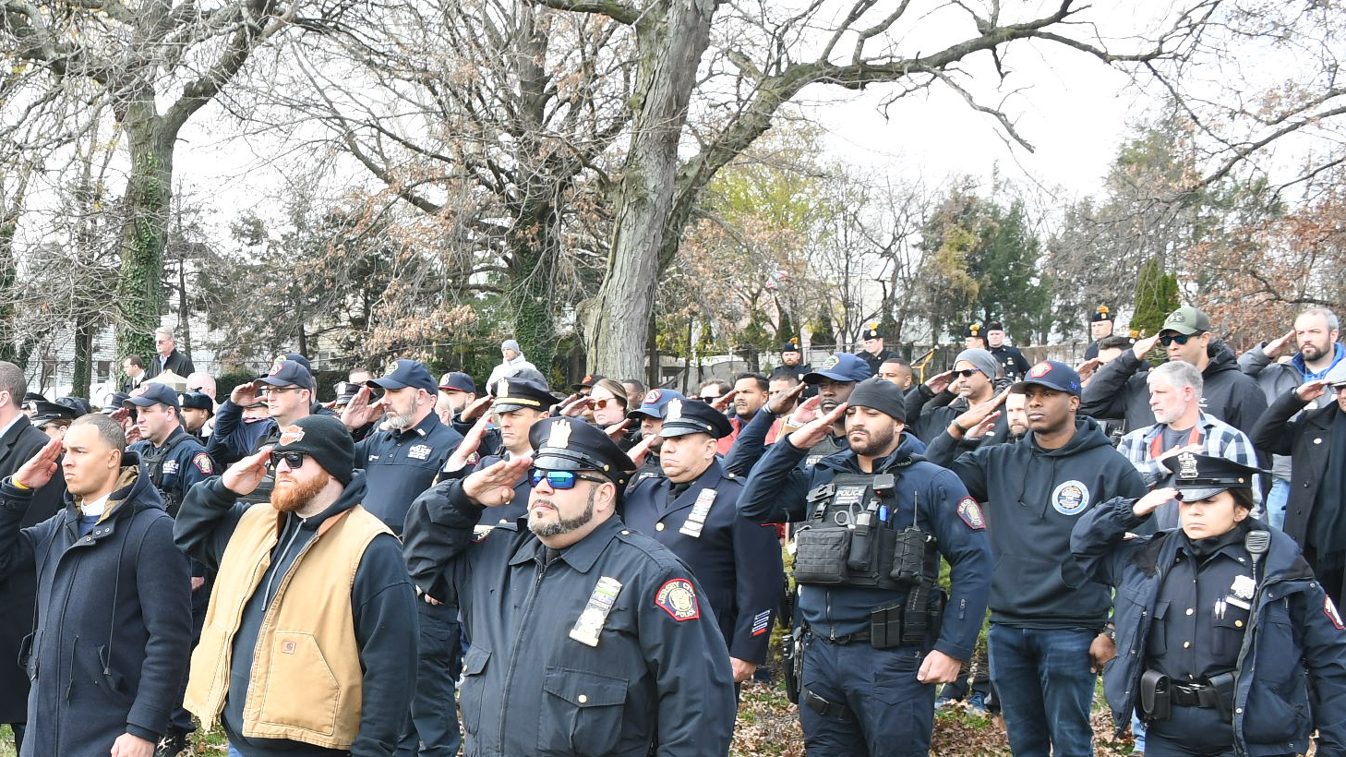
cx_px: 98
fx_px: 1927
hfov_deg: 35.8
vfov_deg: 22.1
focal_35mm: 54
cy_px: 495
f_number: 6.3
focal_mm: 18
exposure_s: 1/160
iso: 400
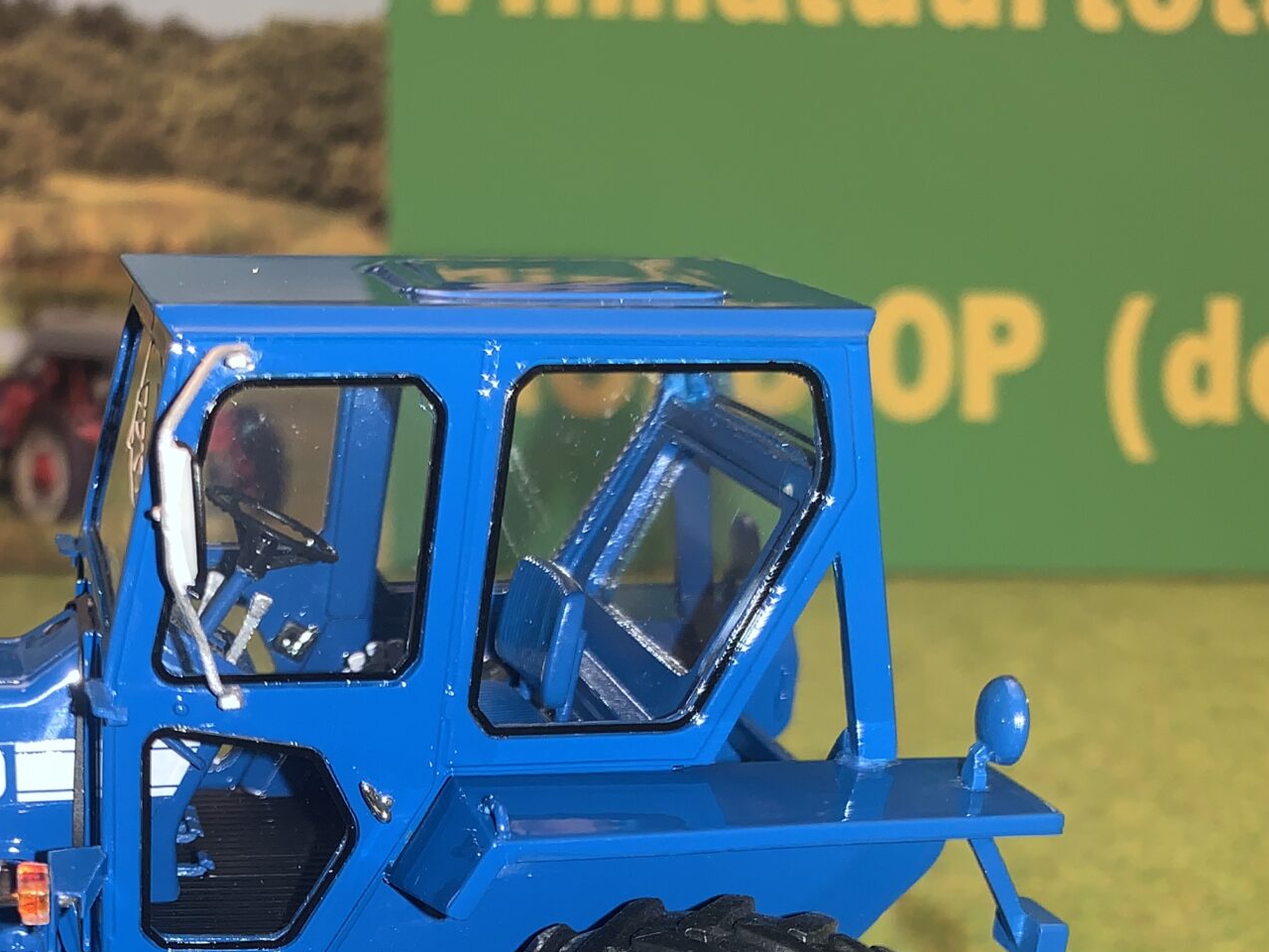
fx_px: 1906
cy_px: 909
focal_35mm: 52
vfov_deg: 26.8
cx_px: 176
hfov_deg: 35.1
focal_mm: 4.25
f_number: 1.8
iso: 25
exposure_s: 1/17
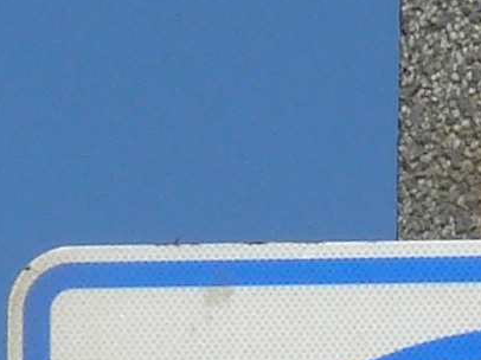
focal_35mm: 1378
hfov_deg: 1.4
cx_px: 488
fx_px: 19136
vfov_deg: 1.1
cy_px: 846
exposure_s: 1/400
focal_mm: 30.4
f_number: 7.1
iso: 100
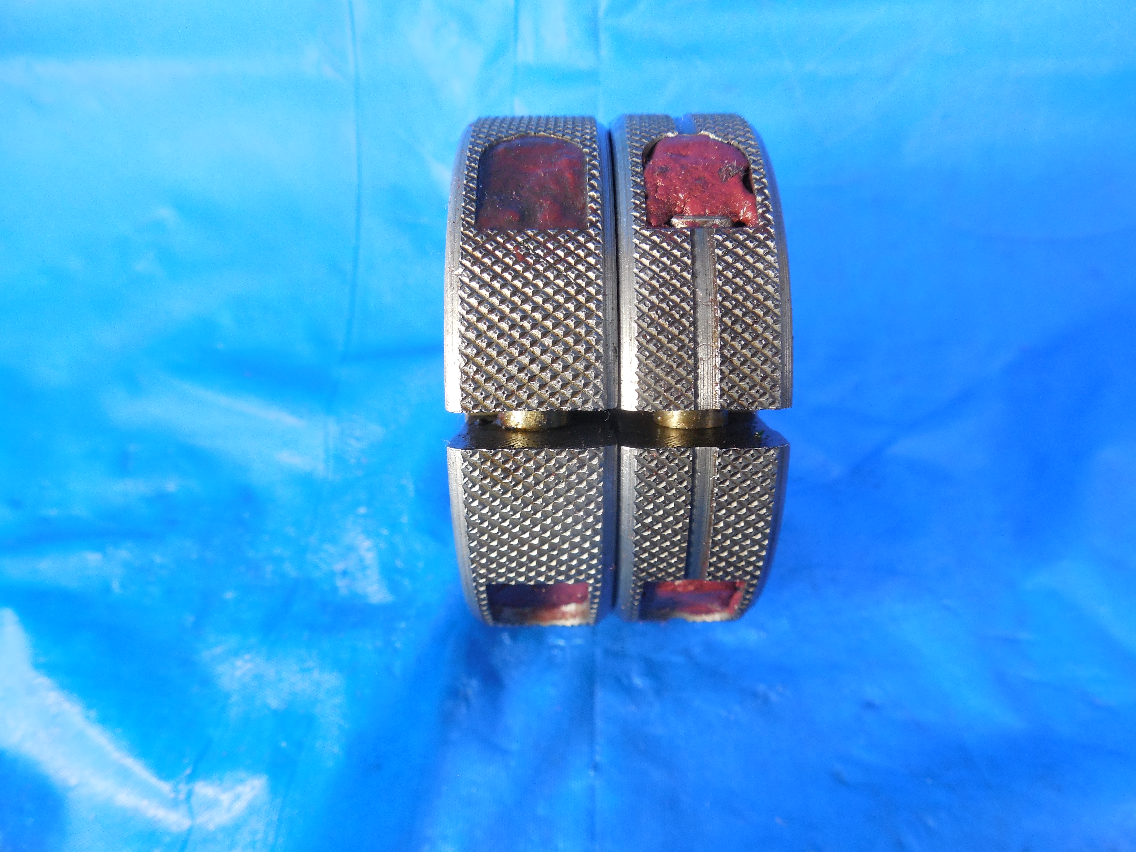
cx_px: 568
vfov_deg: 54.9
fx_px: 820
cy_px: 426
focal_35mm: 25
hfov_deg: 69.4
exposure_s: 1/30
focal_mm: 4.5
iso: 280
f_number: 3.3
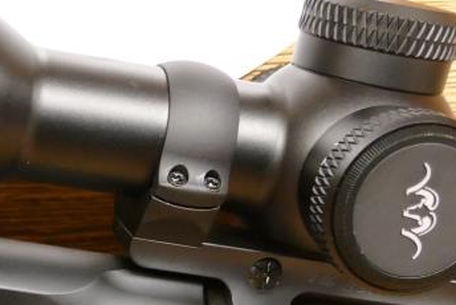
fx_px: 1433
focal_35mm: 113
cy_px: 401
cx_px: -172
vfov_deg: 11.8
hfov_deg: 16.8
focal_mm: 13.97
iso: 1600
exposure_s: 1/50
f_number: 3.1
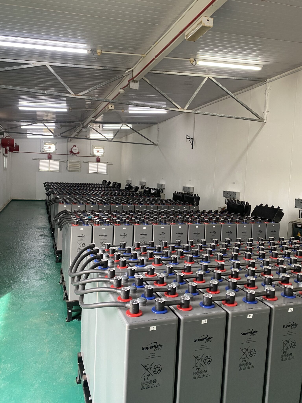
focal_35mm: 26
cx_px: 151
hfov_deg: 53.1
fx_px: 302
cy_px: 202
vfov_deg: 67.3
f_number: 1.8
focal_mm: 4.25
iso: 125
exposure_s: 1/93
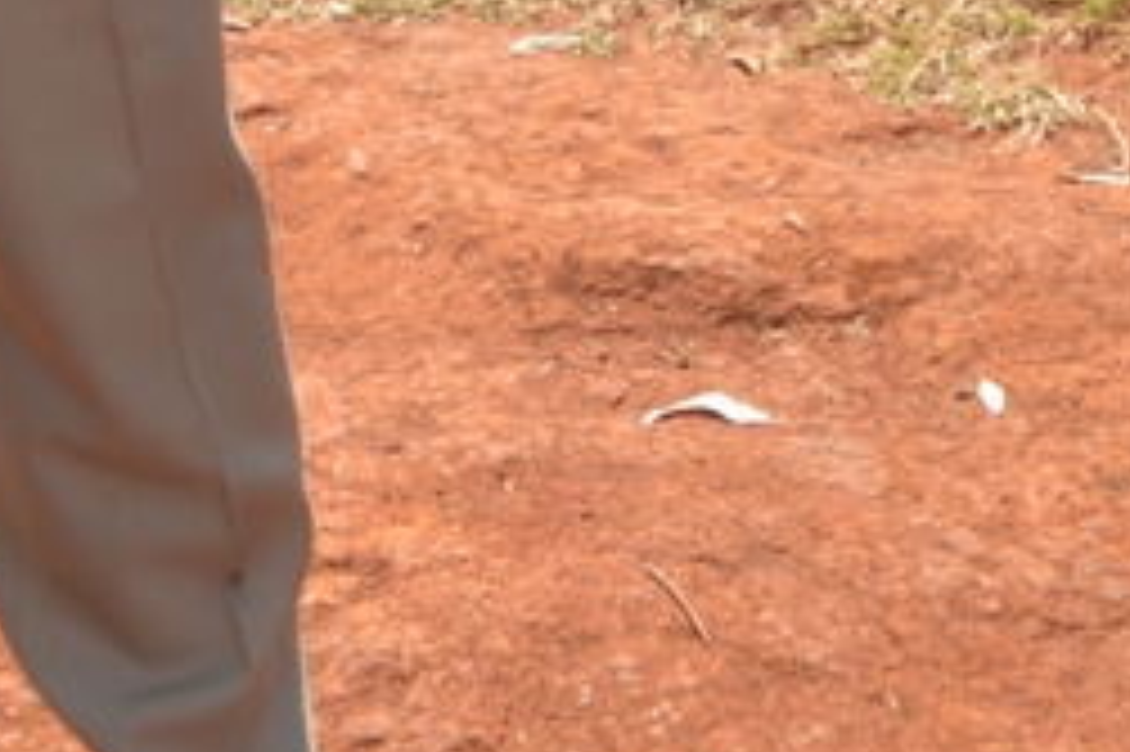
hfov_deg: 10.8
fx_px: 5866
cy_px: -914
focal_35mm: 187
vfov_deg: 7.0
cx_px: -169
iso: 100
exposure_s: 1/200
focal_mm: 26
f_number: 5.6
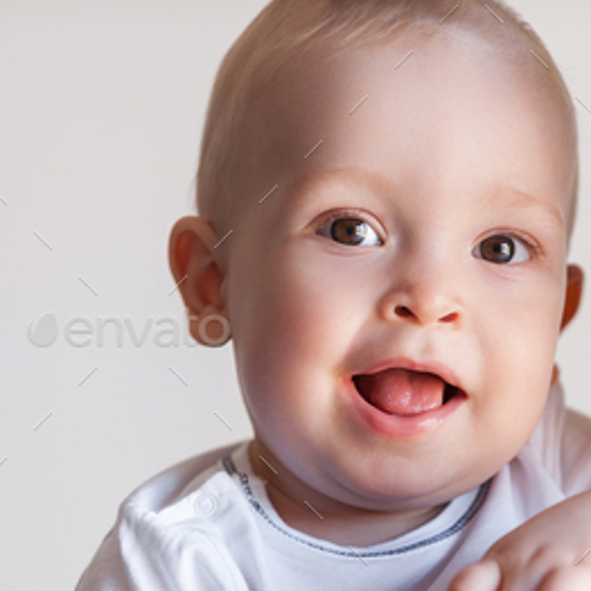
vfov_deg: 7.6
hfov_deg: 7.6
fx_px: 4443
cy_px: 434
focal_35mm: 230
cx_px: 460
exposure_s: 1/160
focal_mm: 120
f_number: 3.2
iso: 320
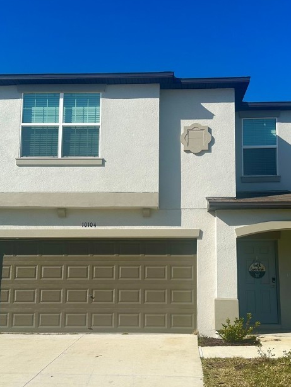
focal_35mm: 40
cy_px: 223
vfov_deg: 46.6
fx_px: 448
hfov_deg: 36.0
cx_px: 150
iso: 80
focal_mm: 6.86
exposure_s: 1/8929
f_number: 1.78
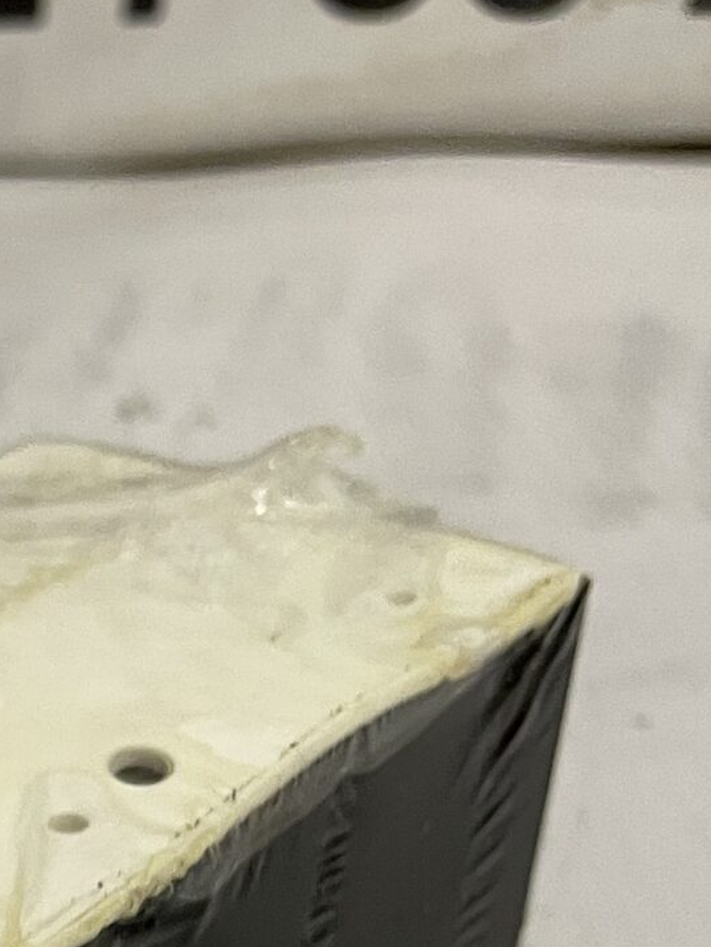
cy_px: 1462
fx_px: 2547
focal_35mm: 93
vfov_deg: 18.4
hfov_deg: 14.3
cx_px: -493
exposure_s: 1/60
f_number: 1.6
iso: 125
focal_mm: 4.2
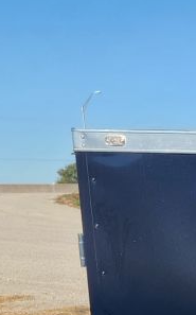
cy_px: 374
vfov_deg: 17.3
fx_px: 985
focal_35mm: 115
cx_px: 601
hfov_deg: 9.0
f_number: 1.8
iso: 20
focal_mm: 5.4
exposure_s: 1/1501
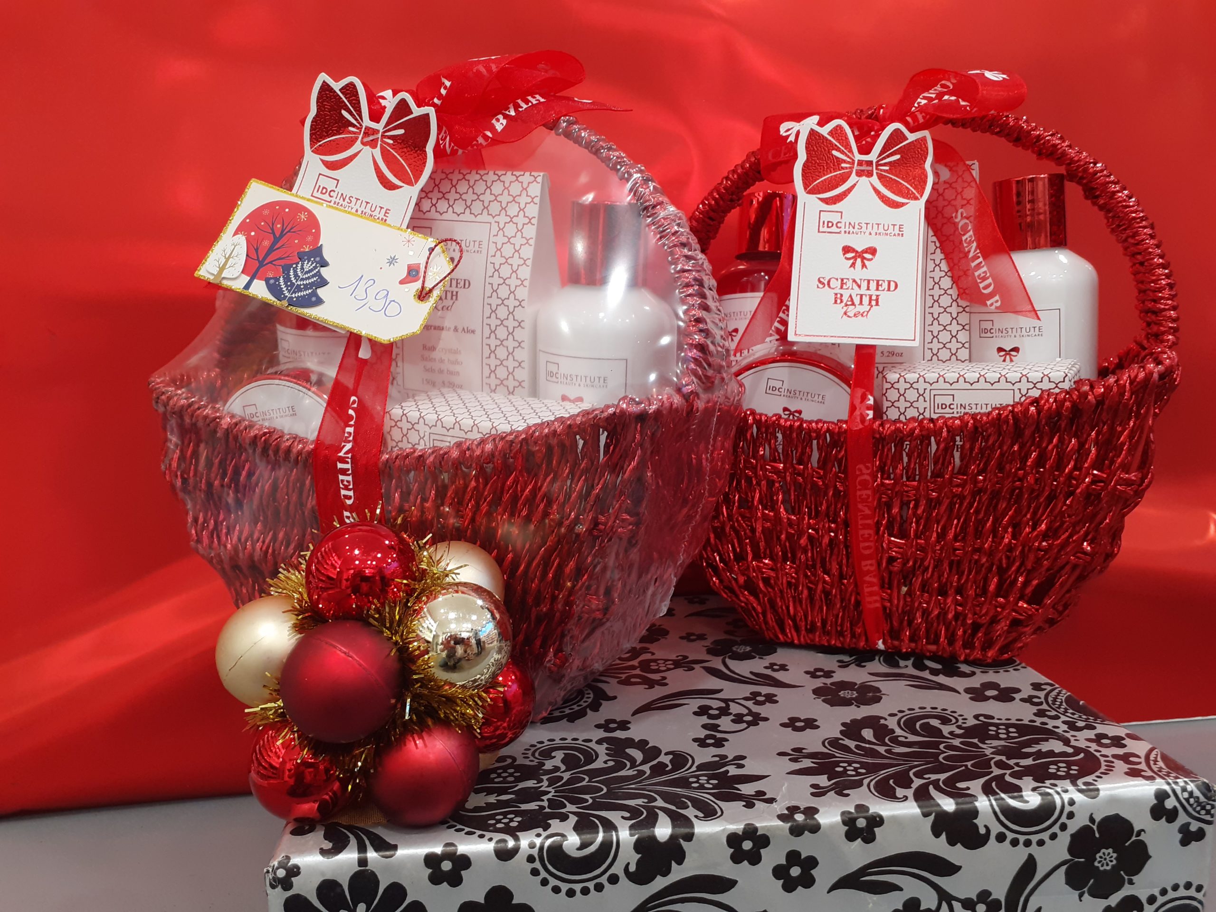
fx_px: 948
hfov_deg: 65.3
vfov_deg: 51.4
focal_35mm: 27
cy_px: 456
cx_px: 608
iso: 80
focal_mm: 3.6
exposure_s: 1/50
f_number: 1.9
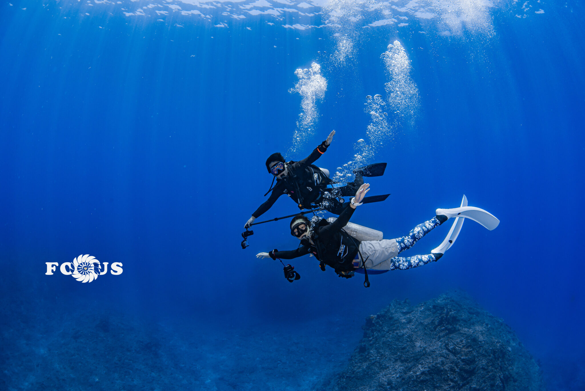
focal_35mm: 15
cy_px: 196
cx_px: 292
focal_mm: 15
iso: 250
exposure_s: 1/250
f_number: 10
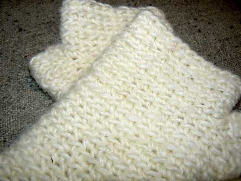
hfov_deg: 51.4
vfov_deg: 39.7
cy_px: 90
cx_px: 120
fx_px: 251
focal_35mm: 36
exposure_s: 1/30
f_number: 2.8
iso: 100
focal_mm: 6
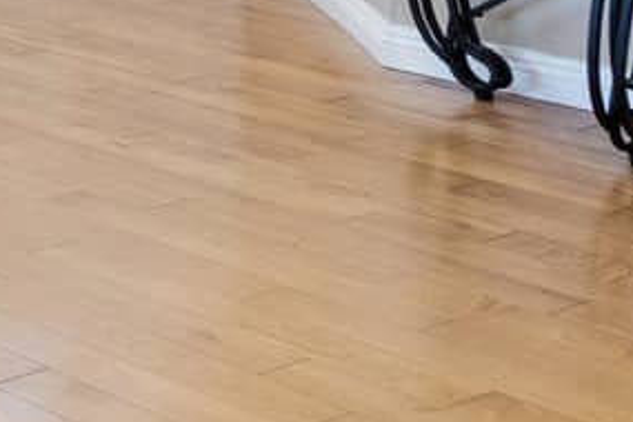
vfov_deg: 11.9
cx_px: -835
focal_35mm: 104
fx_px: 1831
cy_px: -389
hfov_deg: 14.2
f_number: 8
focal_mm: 11
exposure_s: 1/2.5
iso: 200
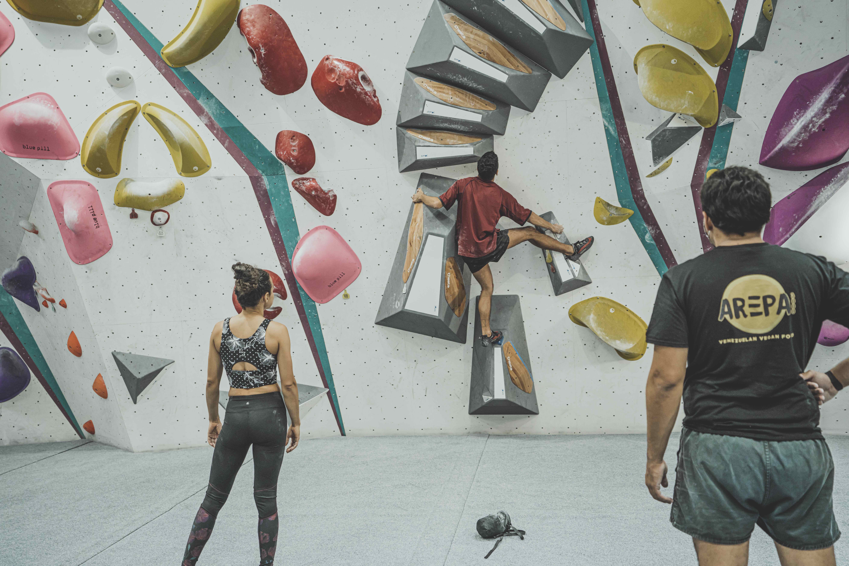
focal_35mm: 34
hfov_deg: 55.8
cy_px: 283
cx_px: 424
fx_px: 802
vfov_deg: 38.9
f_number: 2.8
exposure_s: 1/400
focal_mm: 34
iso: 800
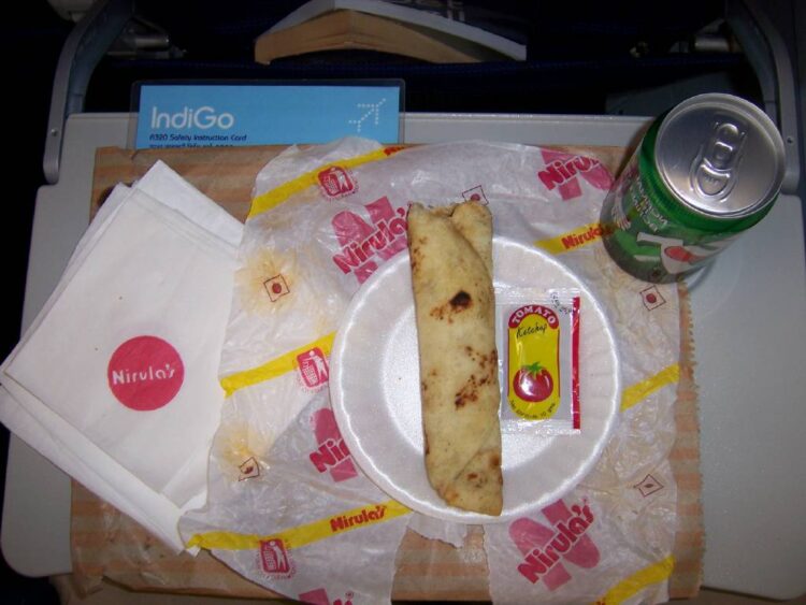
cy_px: 302
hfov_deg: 51.3
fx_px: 838
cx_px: 403
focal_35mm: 36
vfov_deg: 39.7
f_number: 2.8
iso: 100
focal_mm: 6
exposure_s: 1/60
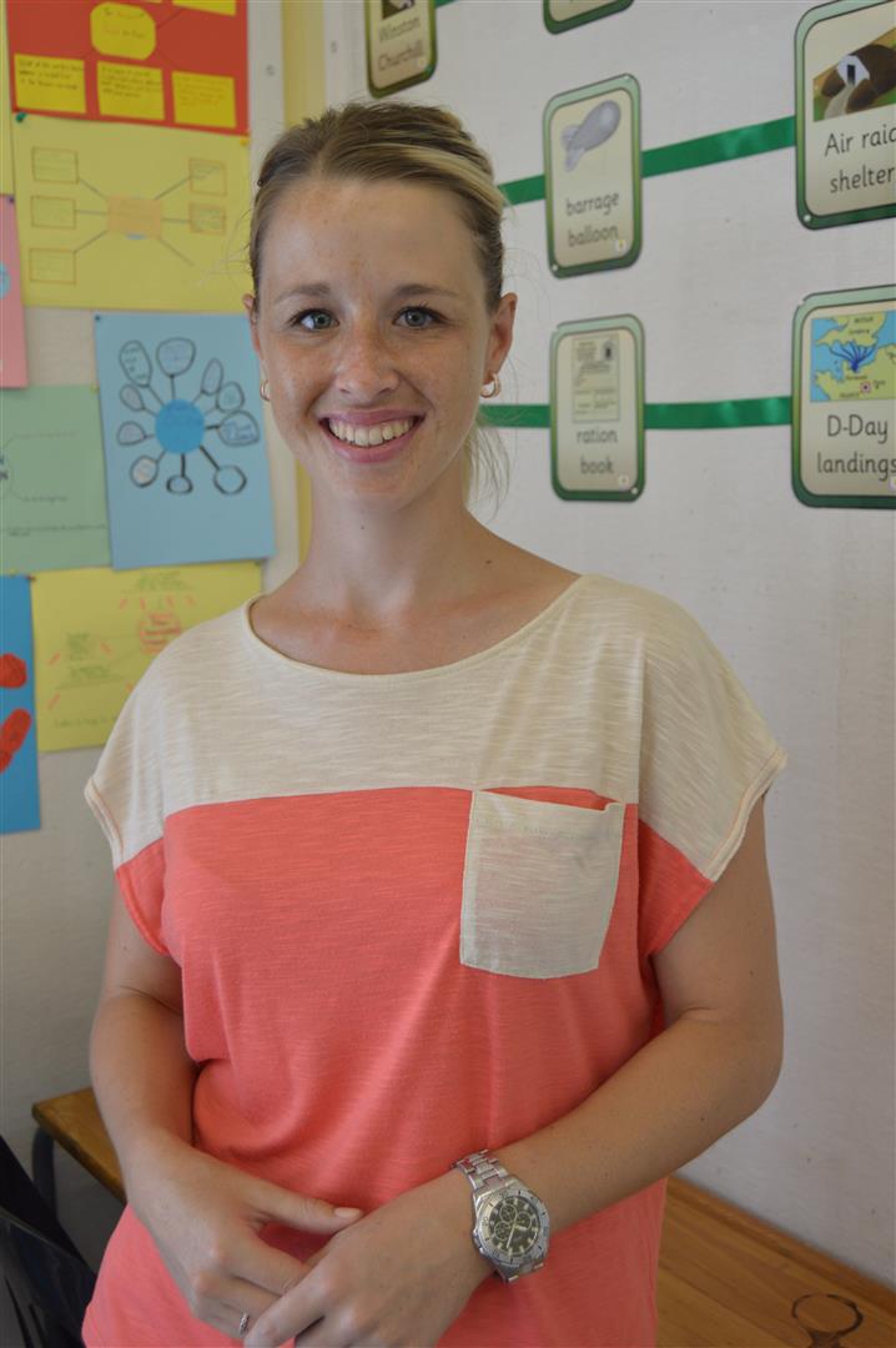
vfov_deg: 49.6
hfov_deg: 34.1
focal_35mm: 39
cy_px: 674
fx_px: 1459
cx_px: 448
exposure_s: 1/80
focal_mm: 26
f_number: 4.5
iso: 400
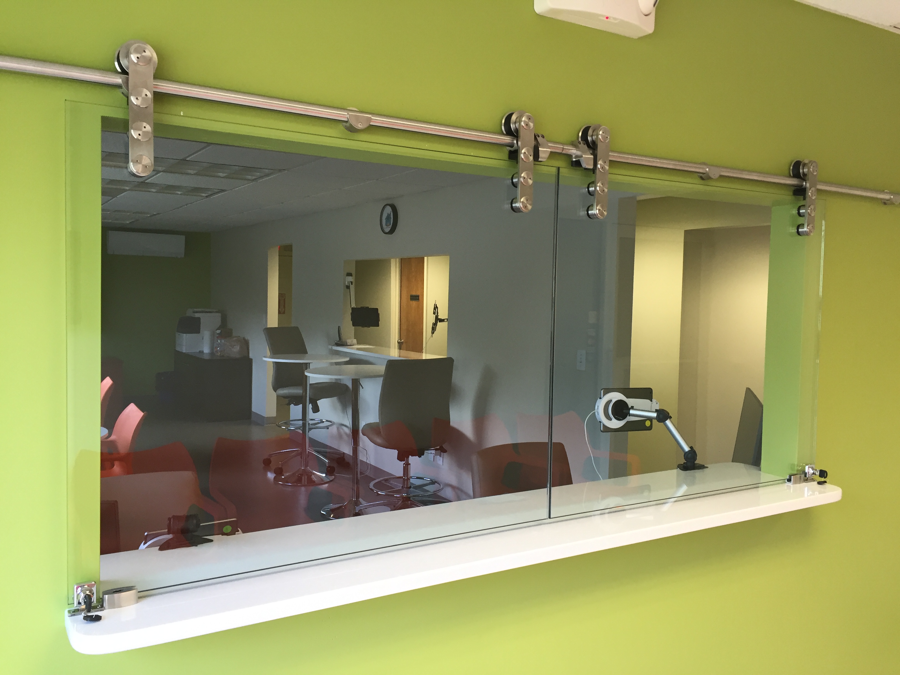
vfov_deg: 48.2
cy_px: 338
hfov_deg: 61.7
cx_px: 450
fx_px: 754
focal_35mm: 29
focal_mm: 4.15
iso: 32
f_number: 2.2
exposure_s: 1/30
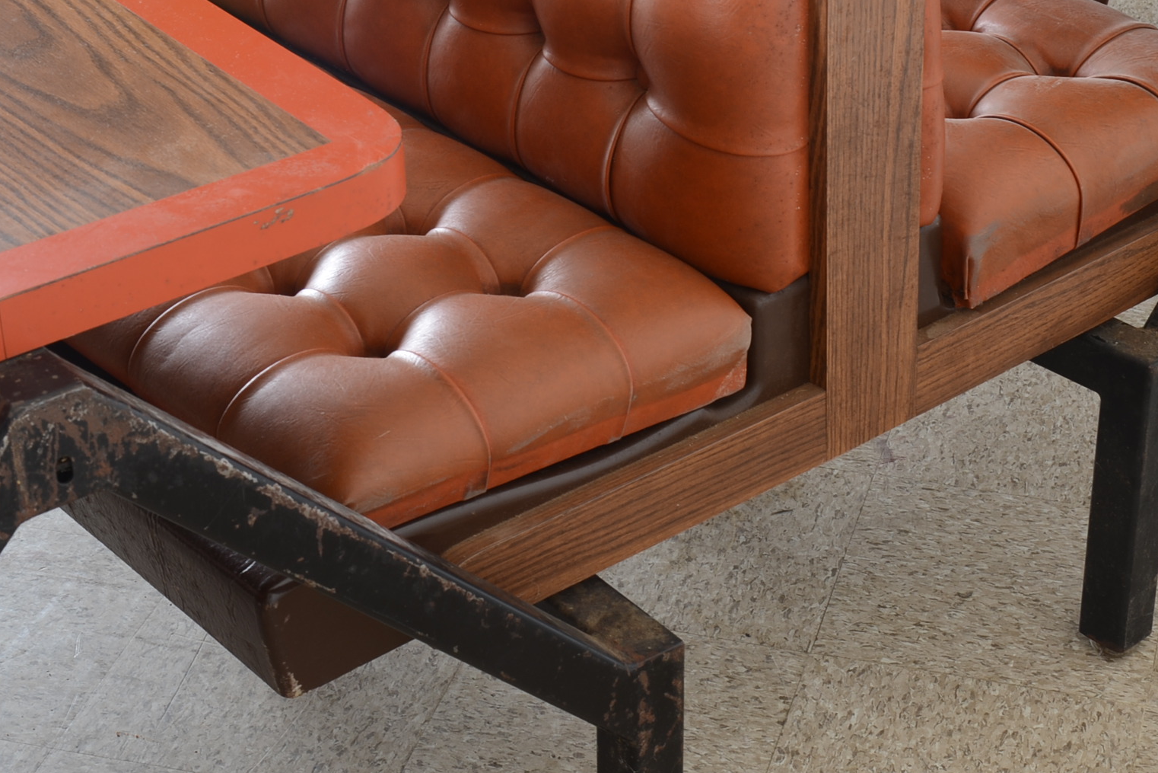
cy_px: 367
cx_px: 663
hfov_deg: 23.9
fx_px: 2728
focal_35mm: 85
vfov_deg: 16.1
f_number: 10
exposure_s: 1/125
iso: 125
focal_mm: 35
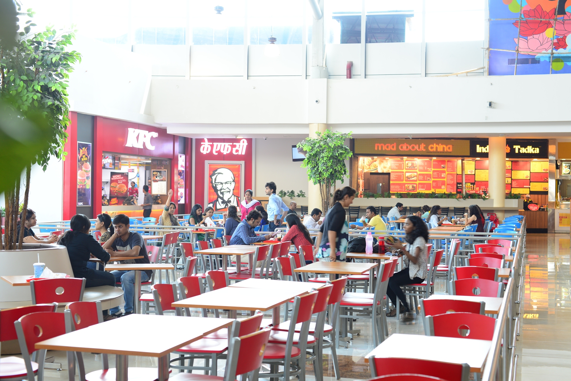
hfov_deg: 39.6
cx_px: 286
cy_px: 190
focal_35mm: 50
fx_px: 793
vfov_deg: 27.0
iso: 200
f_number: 5.6
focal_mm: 50
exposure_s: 1/13
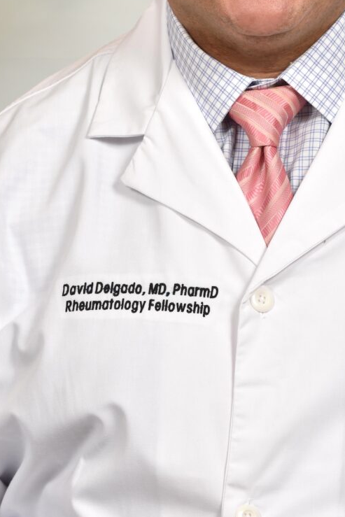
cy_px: 79
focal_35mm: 322
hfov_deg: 4.3
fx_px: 4626
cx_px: 277
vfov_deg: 6.4
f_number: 9
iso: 250
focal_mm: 155
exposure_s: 1/100
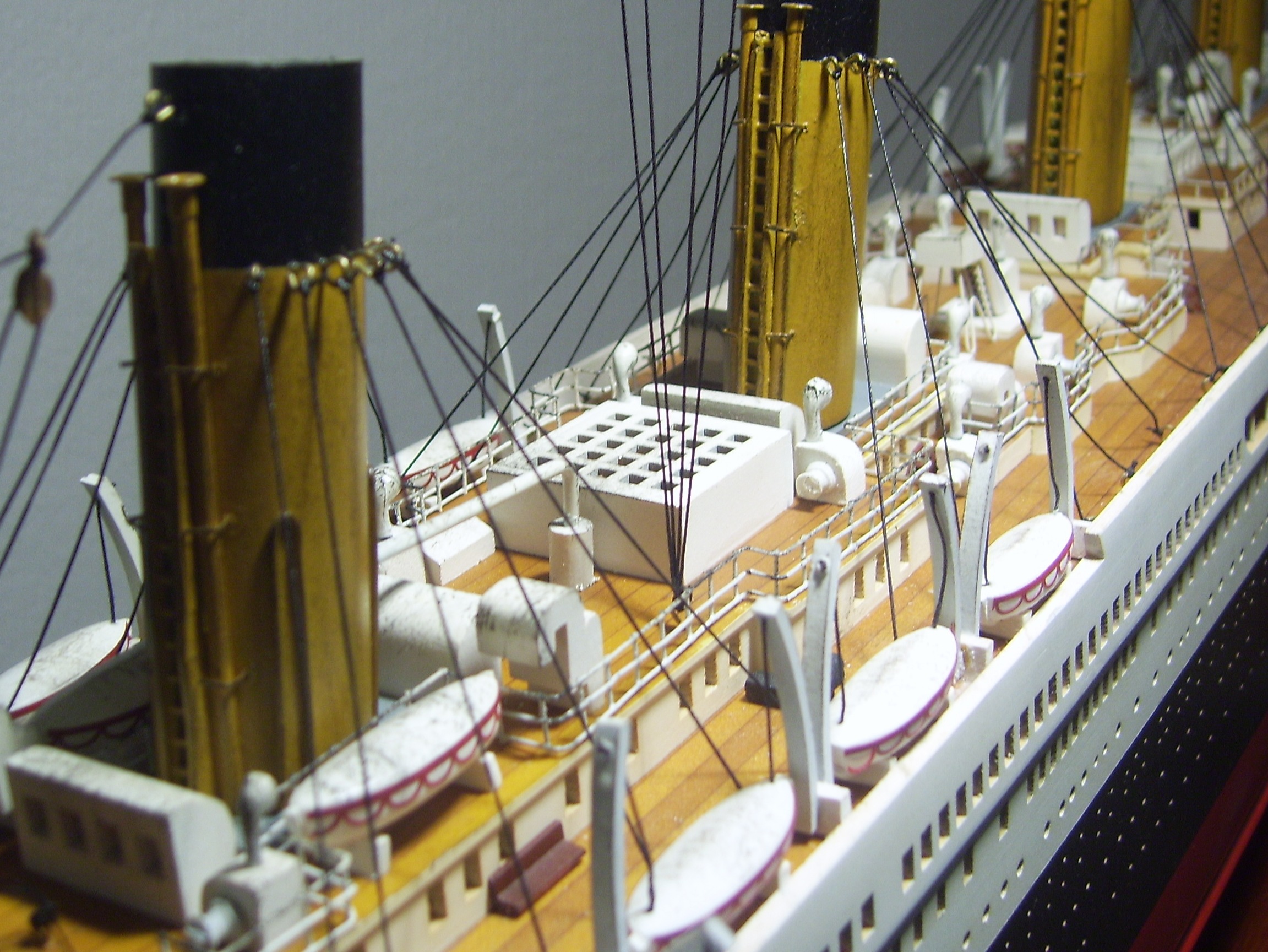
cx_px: 634
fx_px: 1392
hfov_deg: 49.0
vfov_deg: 37.7
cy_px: 476
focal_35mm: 38
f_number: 2.8
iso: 50
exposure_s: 1/30
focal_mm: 7.8
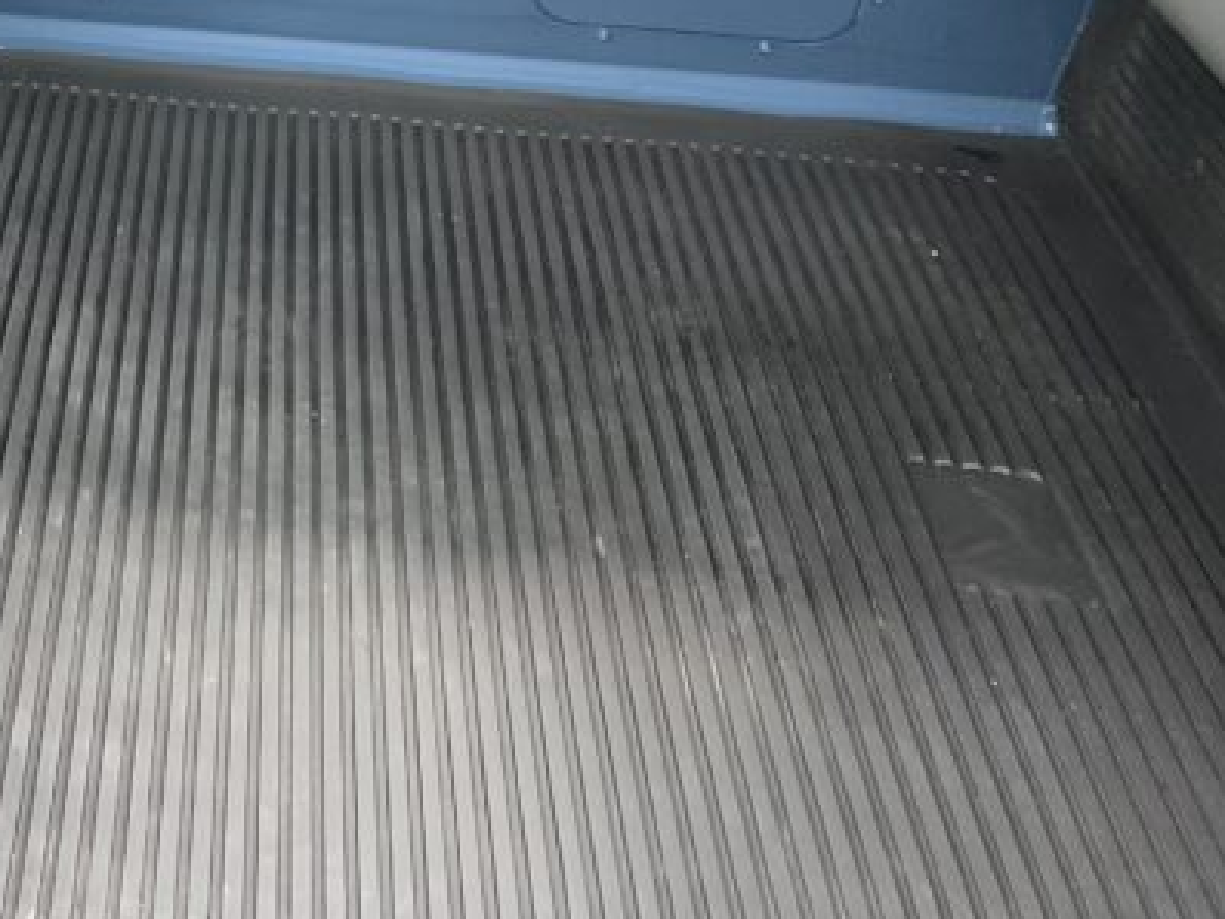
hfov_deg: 25.6
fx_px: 2372
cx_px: -287
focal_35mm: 67
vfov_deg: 20.4
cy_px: -207
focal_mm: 5.7
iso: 80
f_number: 1.5
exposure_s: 1/121
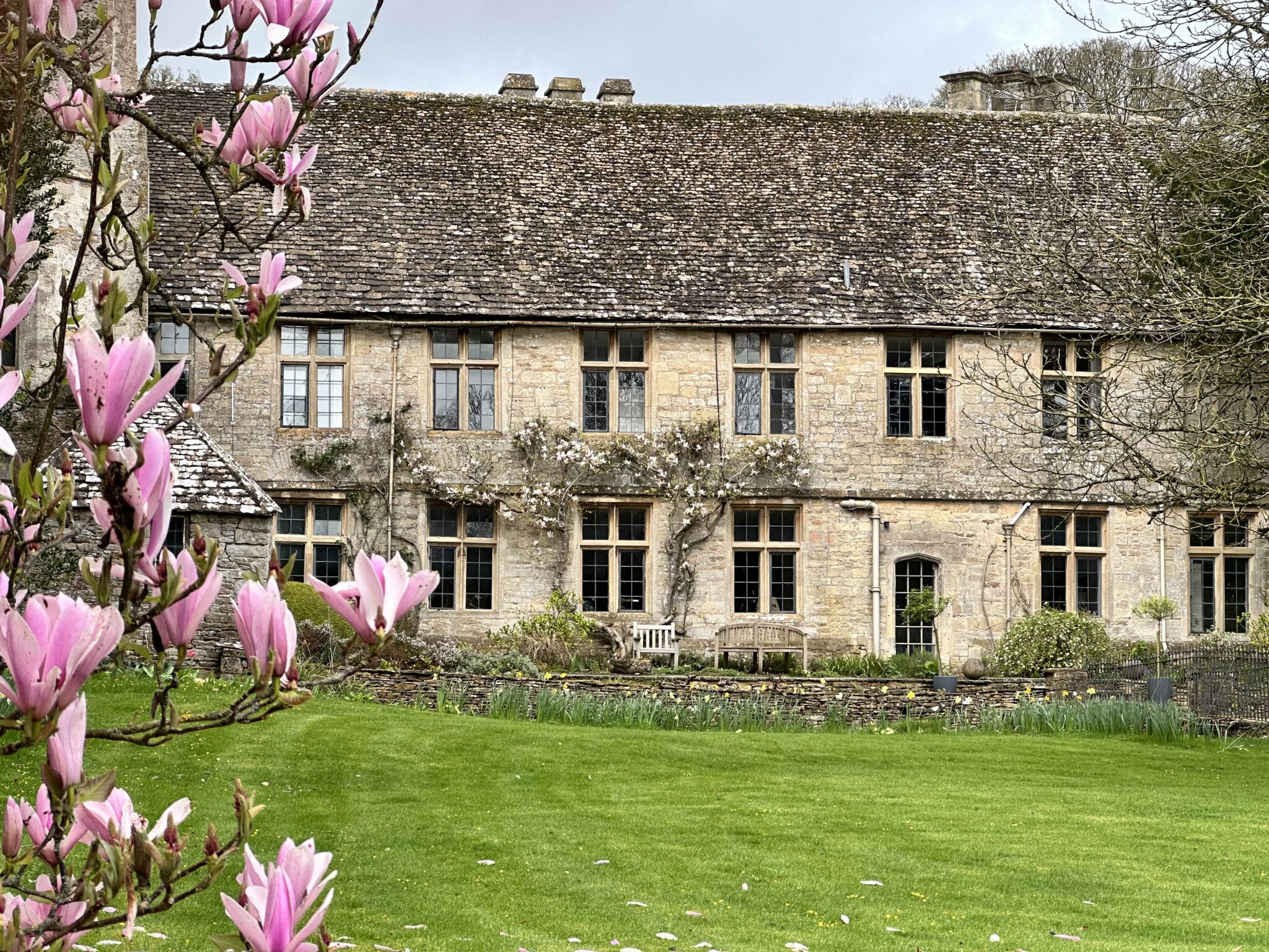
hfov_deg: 25.3
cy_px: 476
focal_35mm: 77
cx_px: 634
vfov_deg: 19.1
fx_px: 2823
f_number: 2.8
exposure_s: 1/257
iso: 32
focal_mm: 9
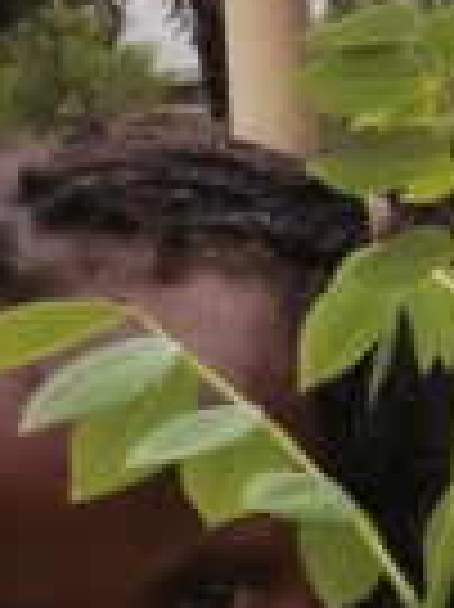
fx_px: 3748
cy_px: 1651
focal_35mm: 214
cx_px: 270
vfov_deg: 8.2
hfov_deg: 6.9
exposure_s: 1/1019
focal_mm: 3.6
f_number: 1.8
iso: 50
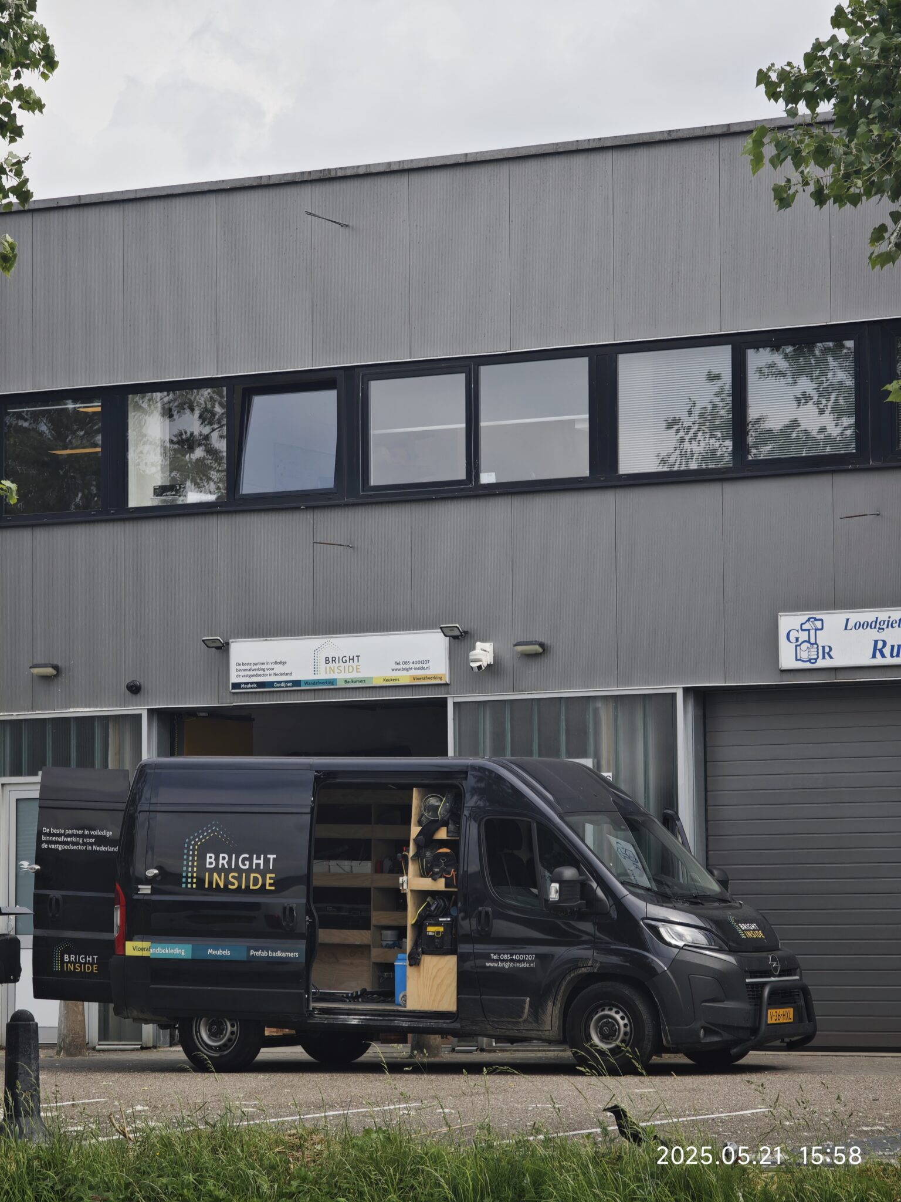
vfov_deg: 16.4
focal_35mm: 120
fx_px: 4165
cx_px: 450
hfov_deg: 12.3
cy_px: 601
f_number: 2.5
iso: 50
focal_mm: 19.4
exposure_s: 1/873
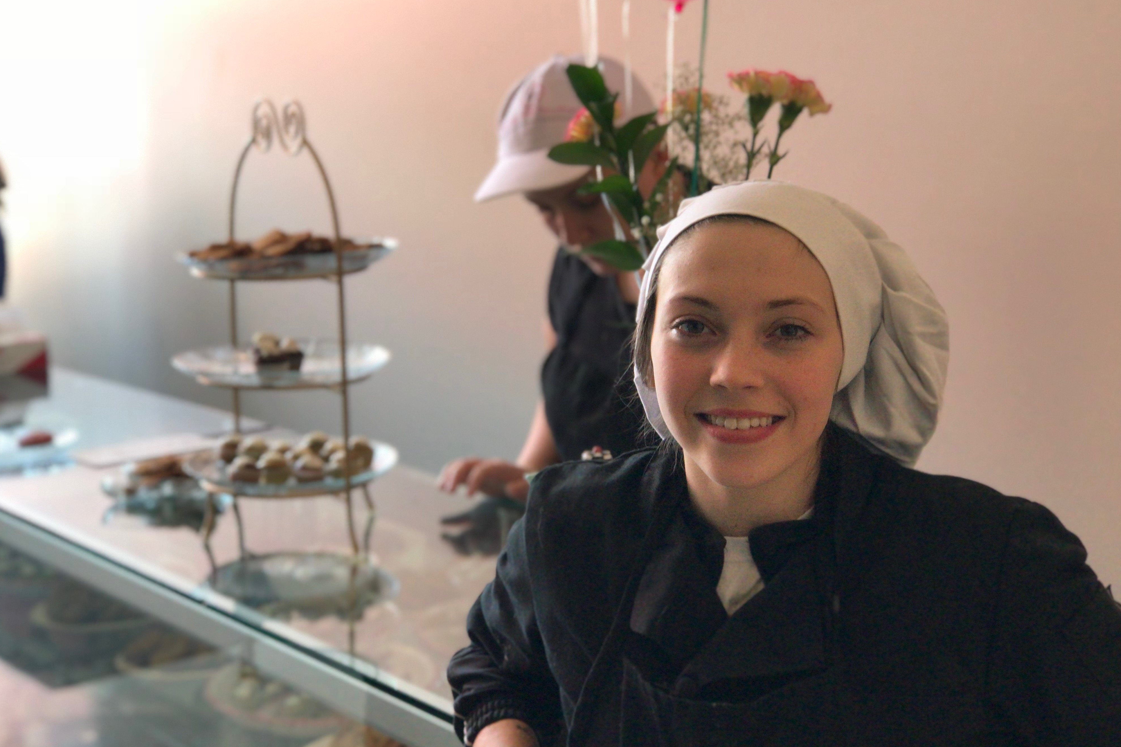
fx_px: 1868
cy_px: 341
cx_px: 560
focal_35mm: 60
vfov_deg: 22.6
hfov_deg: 33.4
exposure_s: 1/59
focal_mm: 6.6
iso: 125
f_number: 2.8
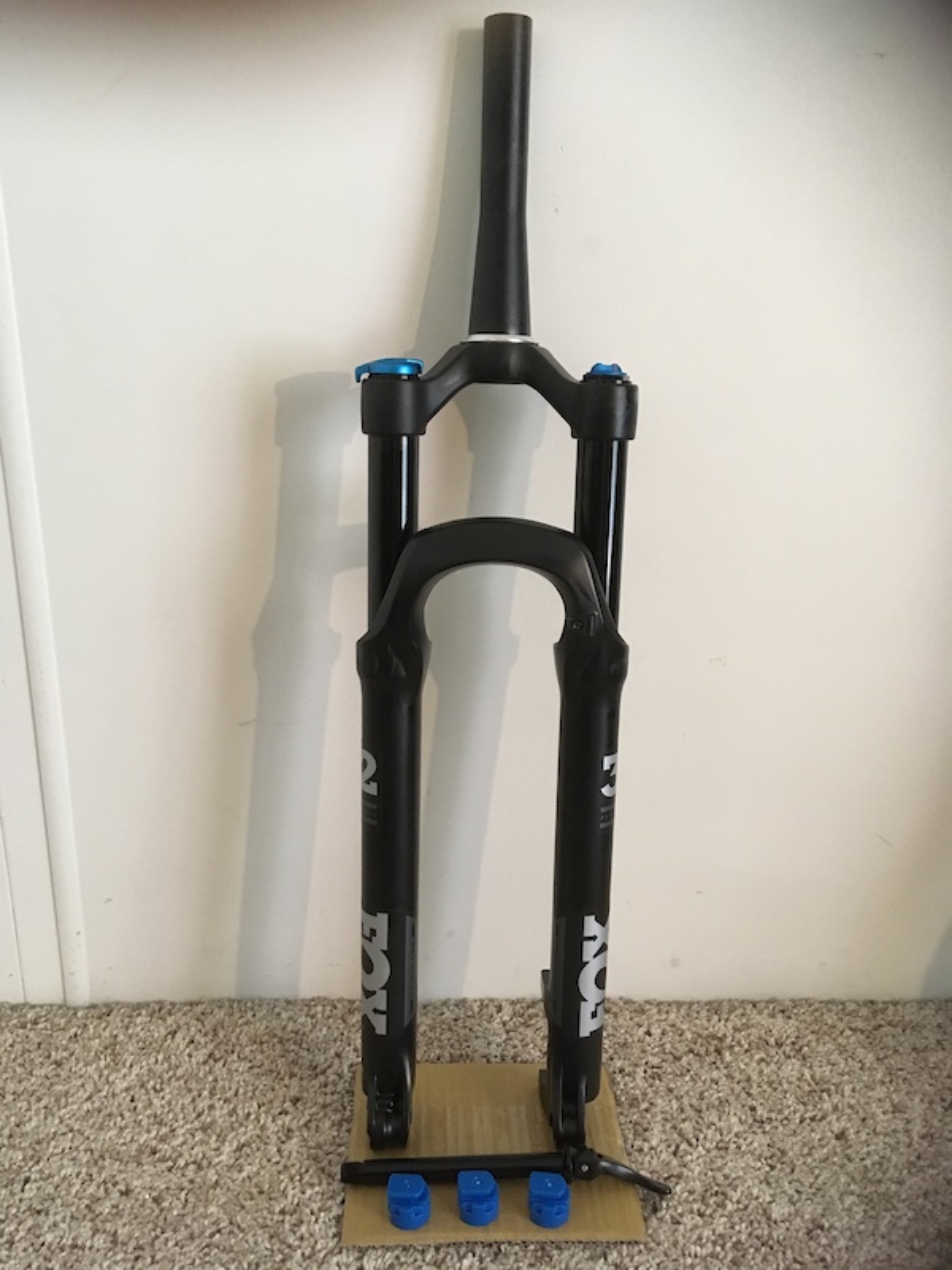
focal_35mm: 29
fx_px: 1063
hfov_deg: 48.2
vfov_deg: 61.7
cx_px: 476
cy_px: 635
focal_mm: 4.15
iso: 160
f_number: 2.2
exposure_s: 1/30
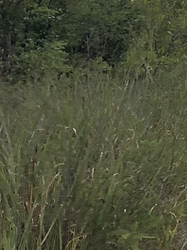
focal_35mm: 174
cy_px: -39
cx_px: 595
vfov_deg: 11.2
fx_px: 1255
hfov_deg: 7.4
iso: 25
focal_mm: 3.99
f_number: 1.8
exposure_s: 1/3205
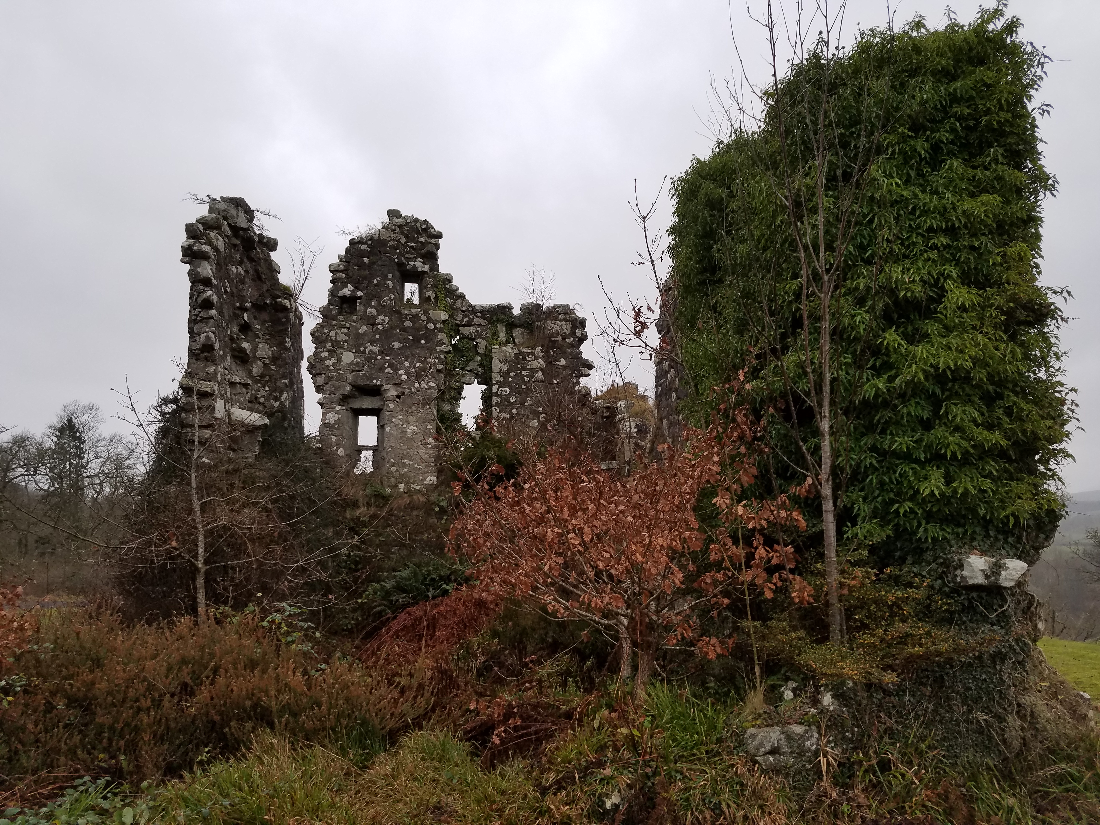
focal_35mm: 26
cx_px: 550
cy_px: 412
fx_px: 826
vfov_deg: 53.1
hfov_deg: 67.3
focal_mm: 4.2
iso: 64
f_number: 1.7
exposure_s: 1/60
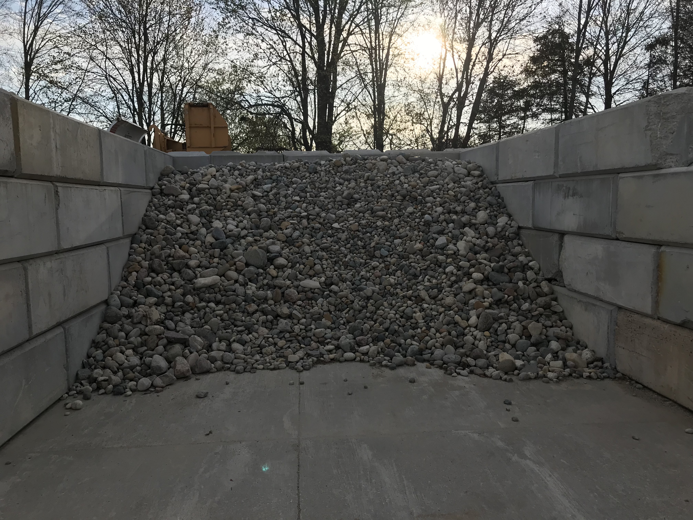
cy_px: 260
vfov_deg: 49.7
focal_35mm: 28
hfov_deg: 63.4
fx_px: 561
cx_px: 346
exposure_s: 1/1473
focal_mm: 3.99
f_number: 1.8
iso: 20
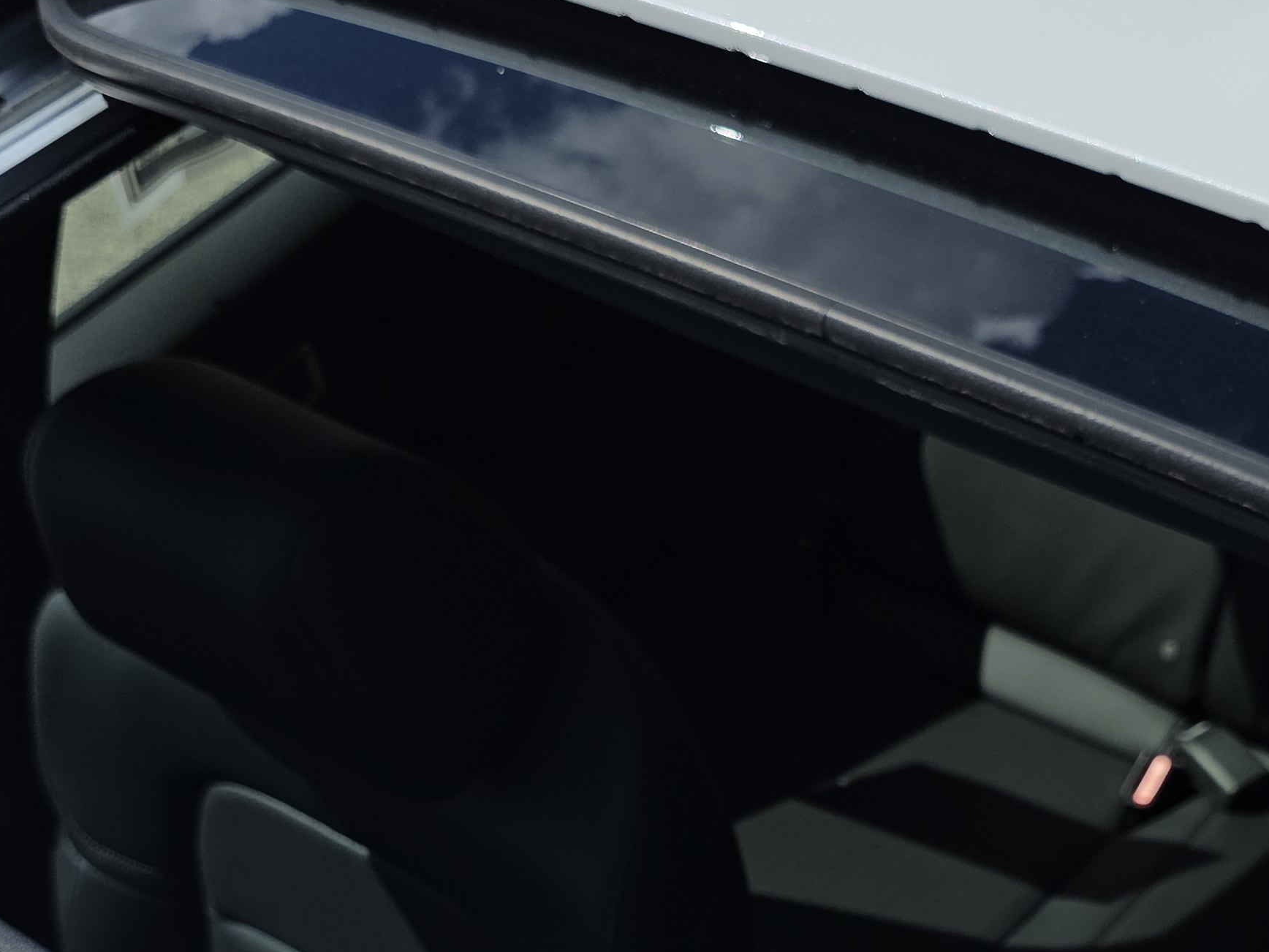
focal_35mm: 53
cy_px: 1063
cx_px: 765
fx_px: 1943
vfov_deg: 25.4
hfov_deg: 36.0
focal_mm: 6.3
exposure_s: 1/3891
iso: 20
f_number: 1.7
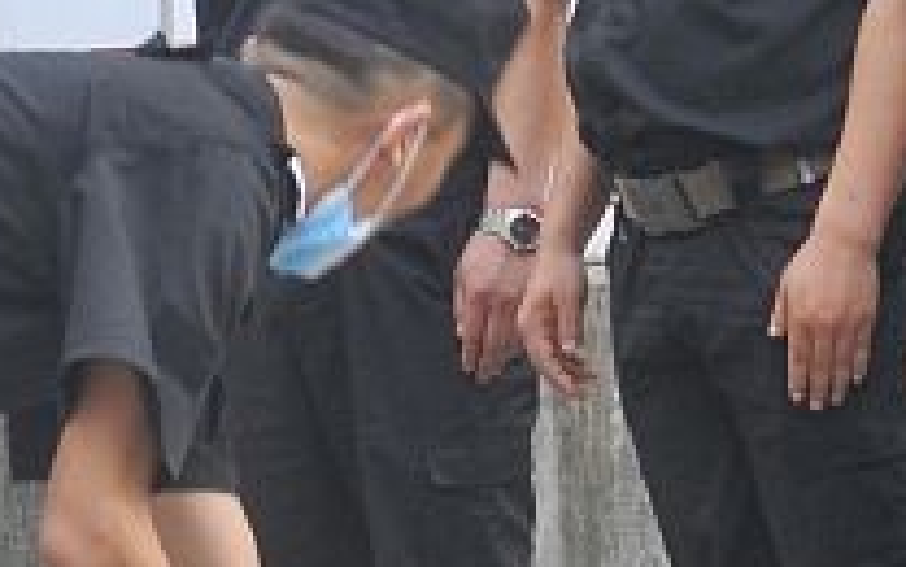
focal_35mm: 485
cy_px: 264
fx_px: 11974
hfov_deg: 4.3
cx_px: 1590
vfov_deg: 2.7
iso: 400
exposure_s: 1/60
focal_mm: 55
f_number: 4
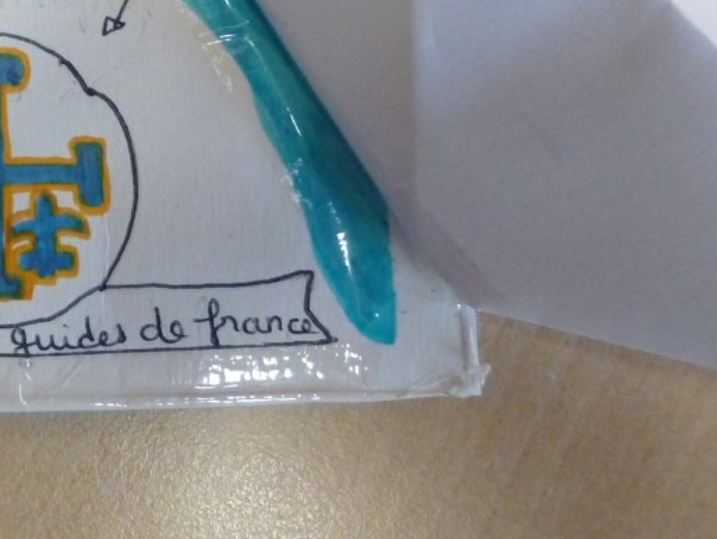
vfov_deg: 20.4
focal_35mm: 70
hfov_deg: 25.3
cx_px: -117
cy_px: 0
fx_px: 1451
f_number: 3.1
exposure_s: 1/50
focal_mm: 4.5
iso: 400
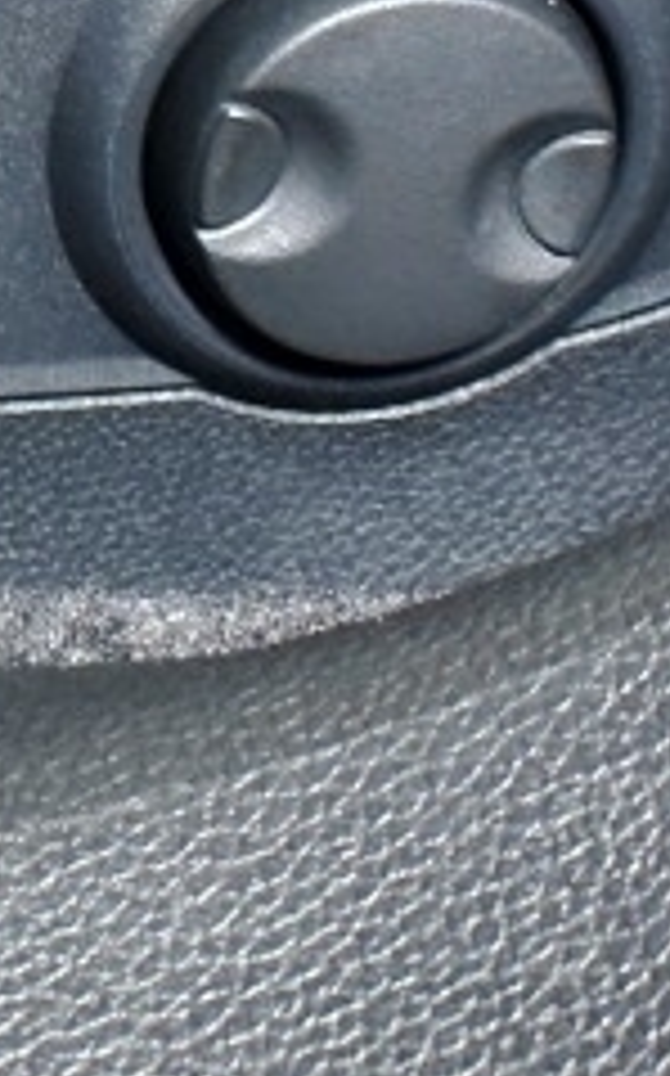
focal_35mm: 218
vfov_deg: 9.6
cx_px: -787
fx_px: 6381
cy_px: -14
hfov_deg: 5.8
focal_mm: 6.86
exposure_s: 1/40
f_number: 1.78
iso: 250
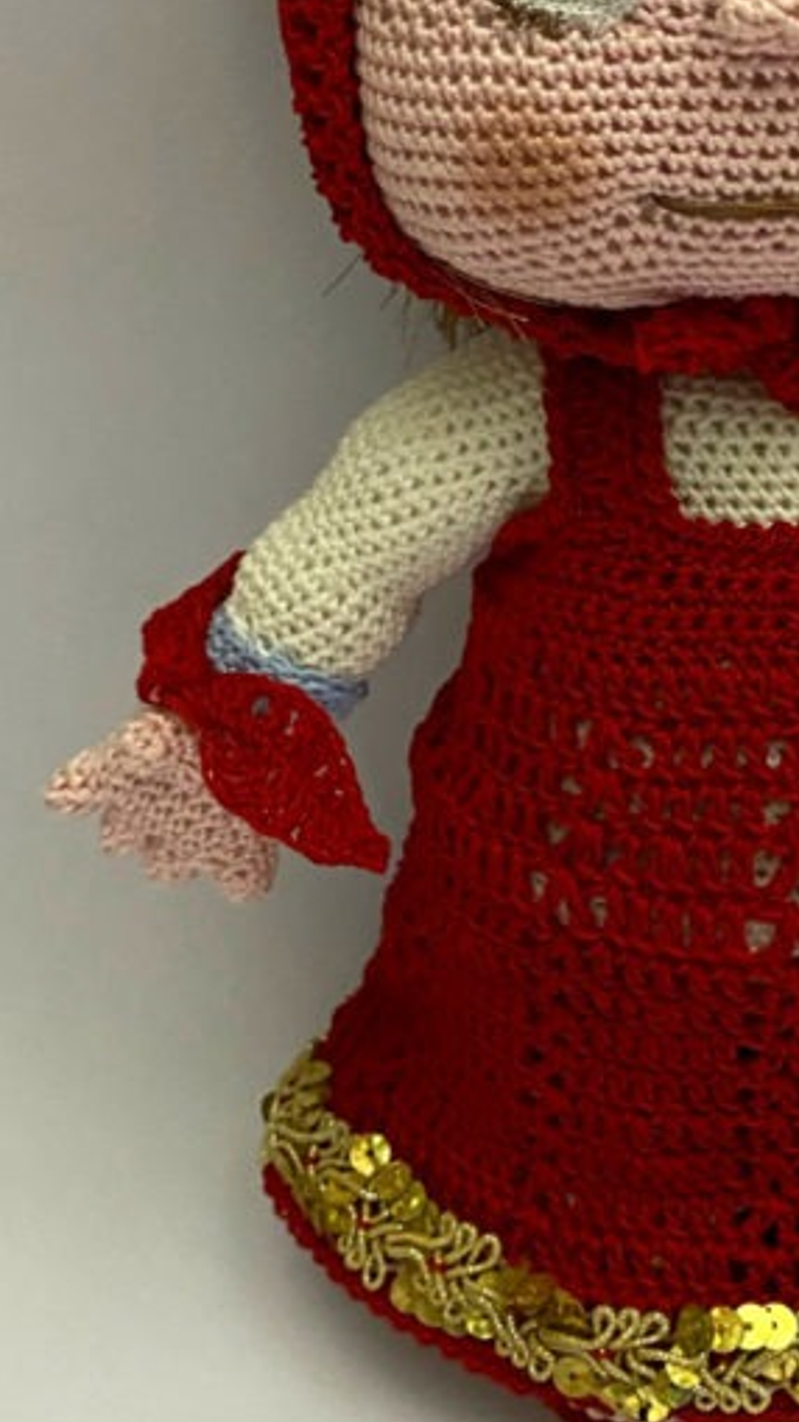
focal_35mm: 57
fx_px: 2149
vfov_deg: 36.6
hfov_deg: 20.5
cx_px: 760
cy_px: 612
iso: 640
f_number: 1.8
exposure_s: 1/25
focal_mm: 4.25
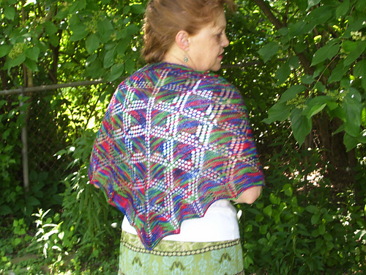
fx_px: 740
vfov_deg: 21.0
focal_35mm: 70
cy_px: 138
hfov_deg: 27.8
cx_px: 183
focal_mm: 11.6
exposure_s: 1/60
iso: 80
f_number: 4
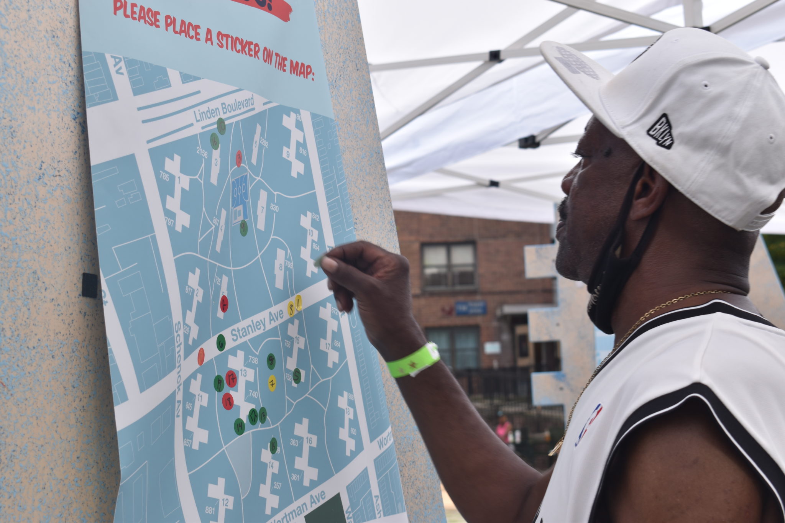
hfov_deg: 29.9
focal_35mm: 68
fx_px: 1472
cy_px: 262
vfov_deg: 20.2
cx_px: 392
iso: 100
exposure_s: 1/40
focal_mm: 45
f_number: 7.1
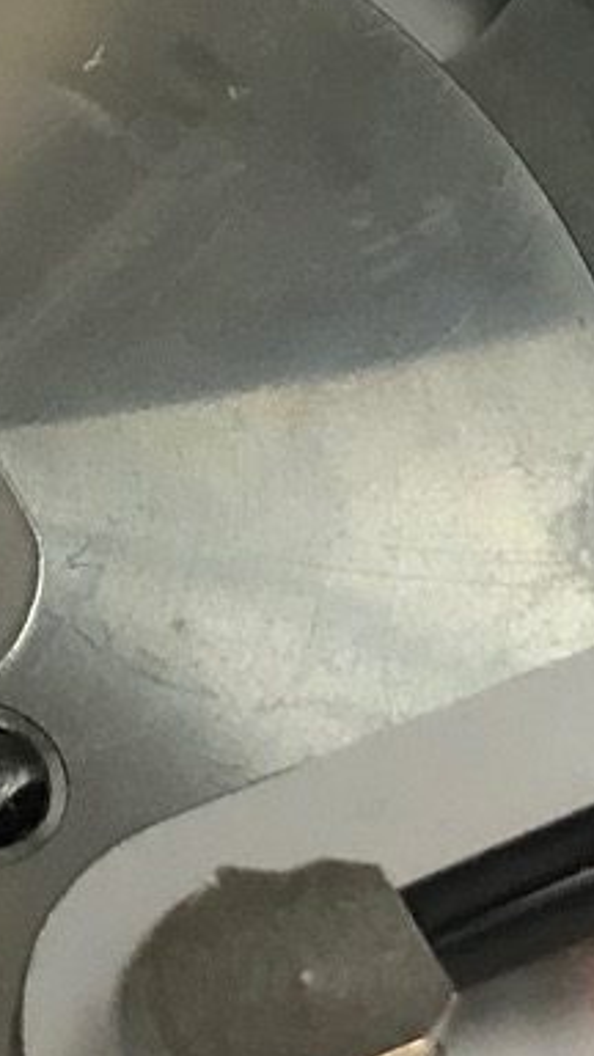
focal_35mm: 160
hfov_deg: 7.4
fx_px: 4480
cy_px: 209
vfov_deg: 13.4
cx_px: -341
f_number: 1.8
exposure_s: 1/17
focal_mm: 3.99
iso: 100
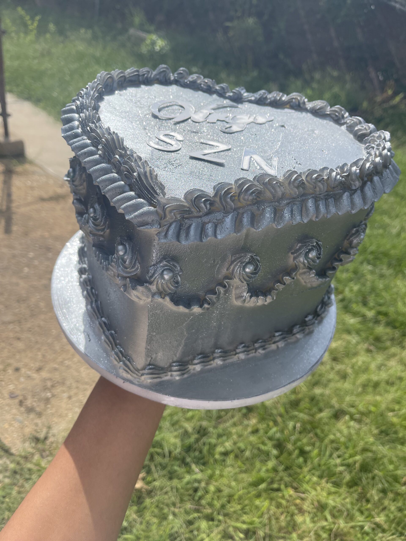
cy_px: 270
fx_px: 407
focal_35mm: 26
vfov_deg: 67.3
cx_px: 203
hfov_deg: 53.1
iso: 50
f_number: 1.6
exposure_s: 1/5917
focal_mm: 5.1
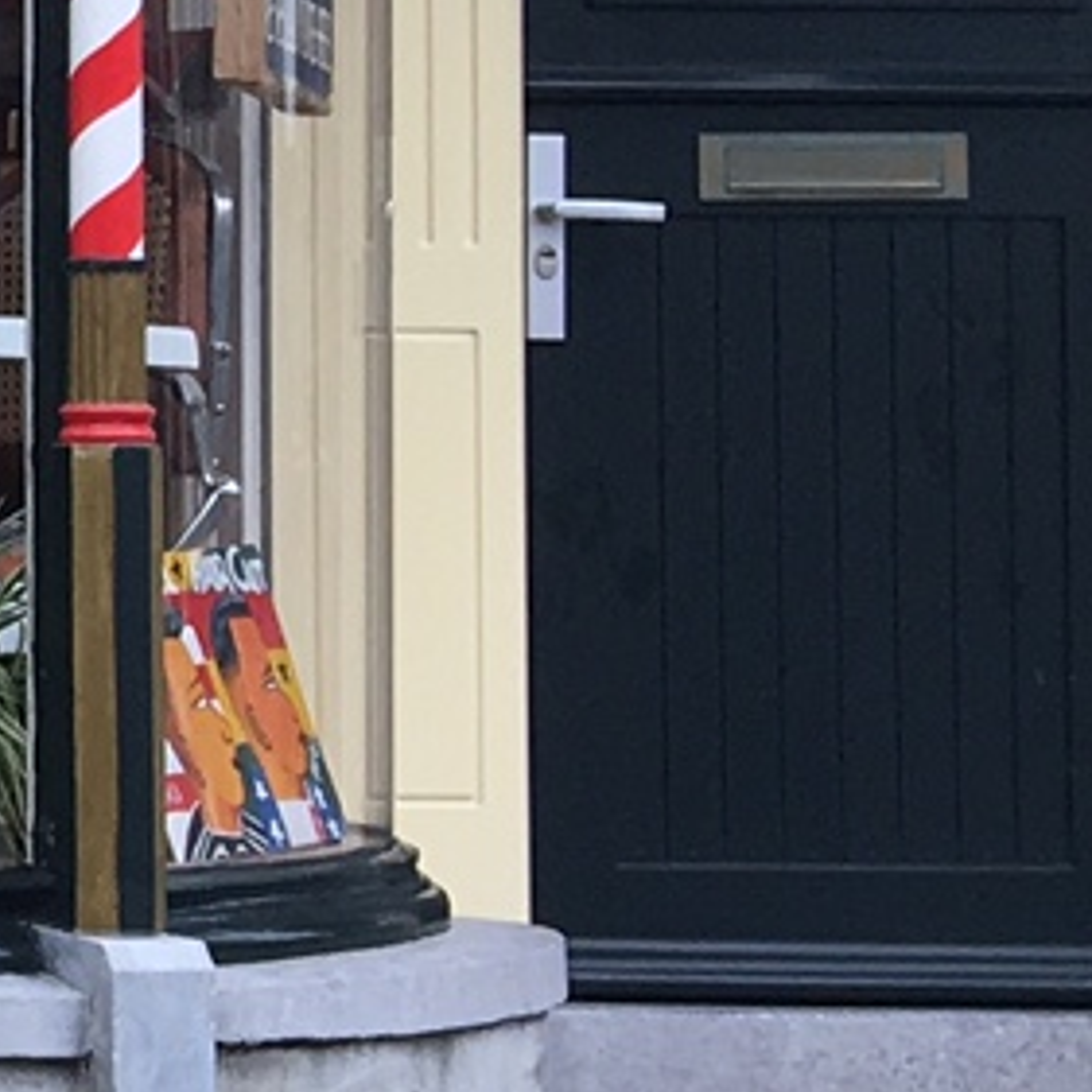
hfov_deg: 8.0
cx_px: -2266
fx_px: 6567
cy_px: 136
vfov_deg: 9.5
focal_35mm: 184
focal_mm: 4.15
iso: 25
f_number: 2.2
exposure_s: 1/133
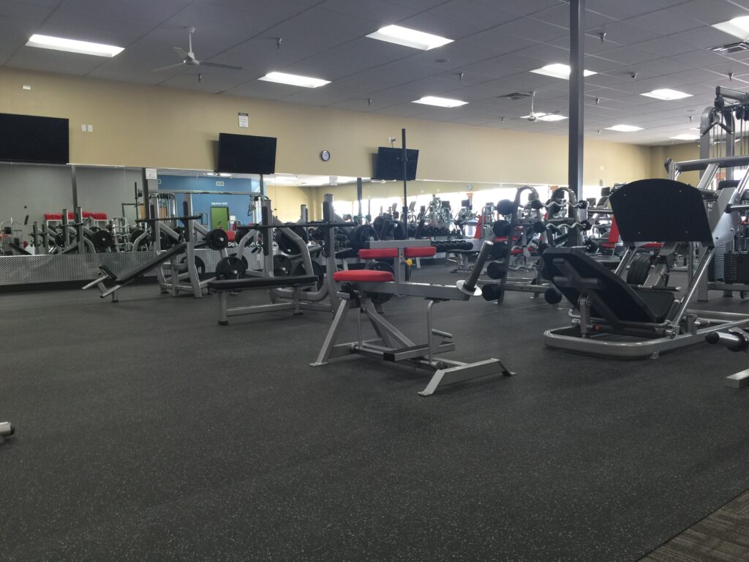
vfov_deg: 48.2
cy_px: 281
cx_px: 374
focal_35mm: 29
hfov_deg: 61.7
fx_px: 627
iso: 32
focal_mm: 4.15
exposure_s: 1/15
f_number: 2.2
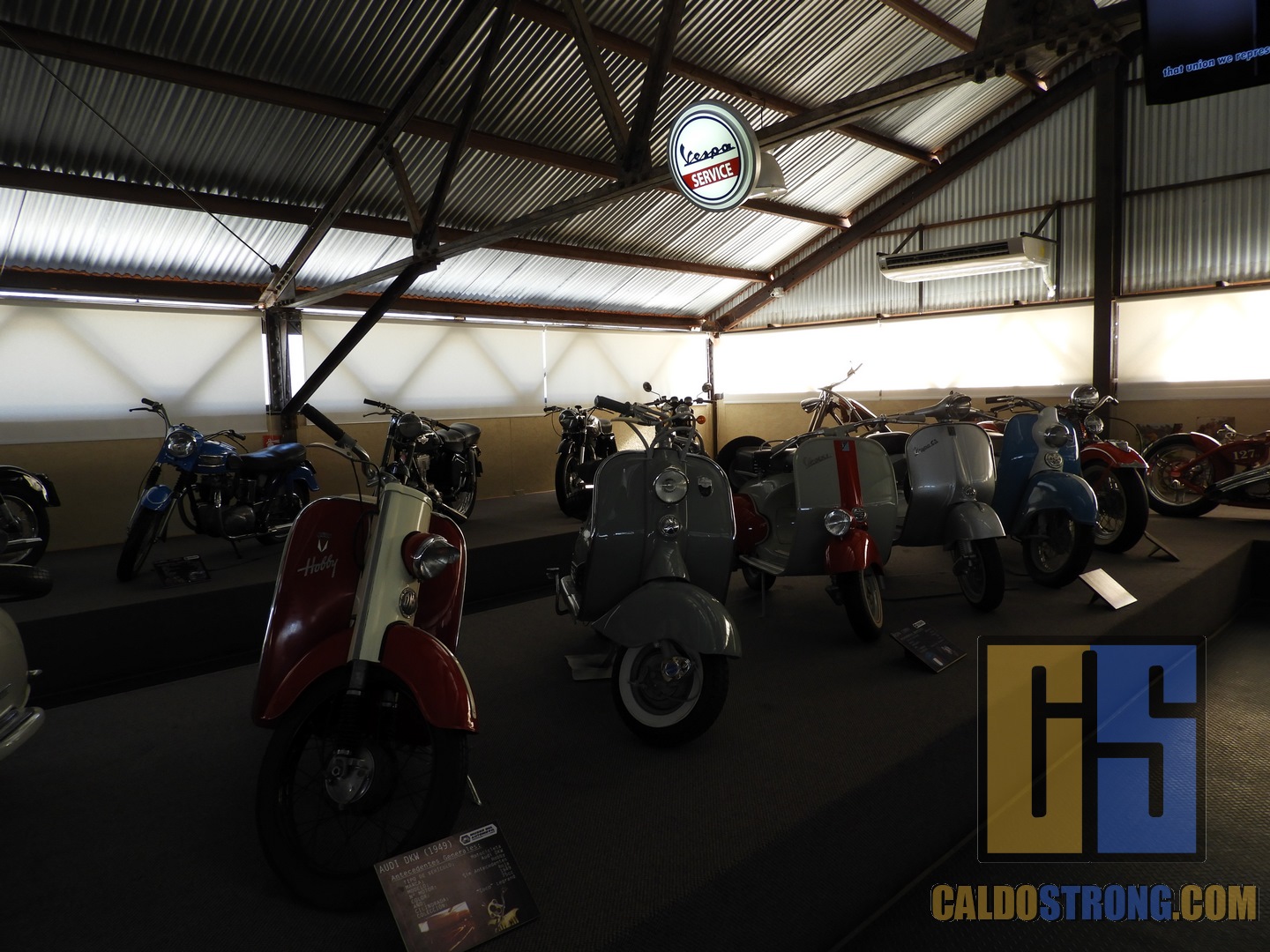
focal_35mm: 24
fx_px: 881
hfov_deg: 71.6
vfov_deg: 56.8
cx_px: 635
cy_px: 476
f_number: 3.3
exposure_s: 1/40
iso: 100
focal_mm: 4.3
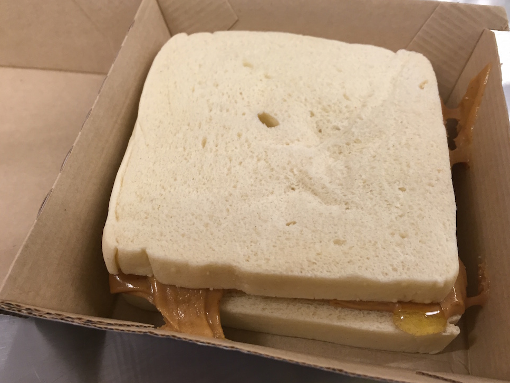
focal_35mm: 30
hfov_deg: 60.0
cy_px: 191
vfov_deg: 46.8
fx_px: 442
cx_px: 256
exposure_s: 1/30
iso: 100
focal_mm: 4.15
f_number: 2.2
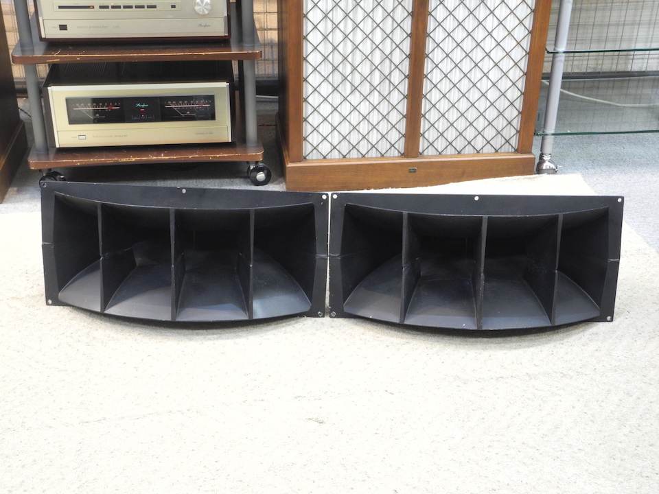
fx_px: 952
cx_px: 330
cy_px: 247
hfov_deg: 38.2
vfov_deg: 29.1
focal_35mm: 50
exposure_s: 1/8.6
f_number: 3.5
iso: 400
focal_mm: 10.7
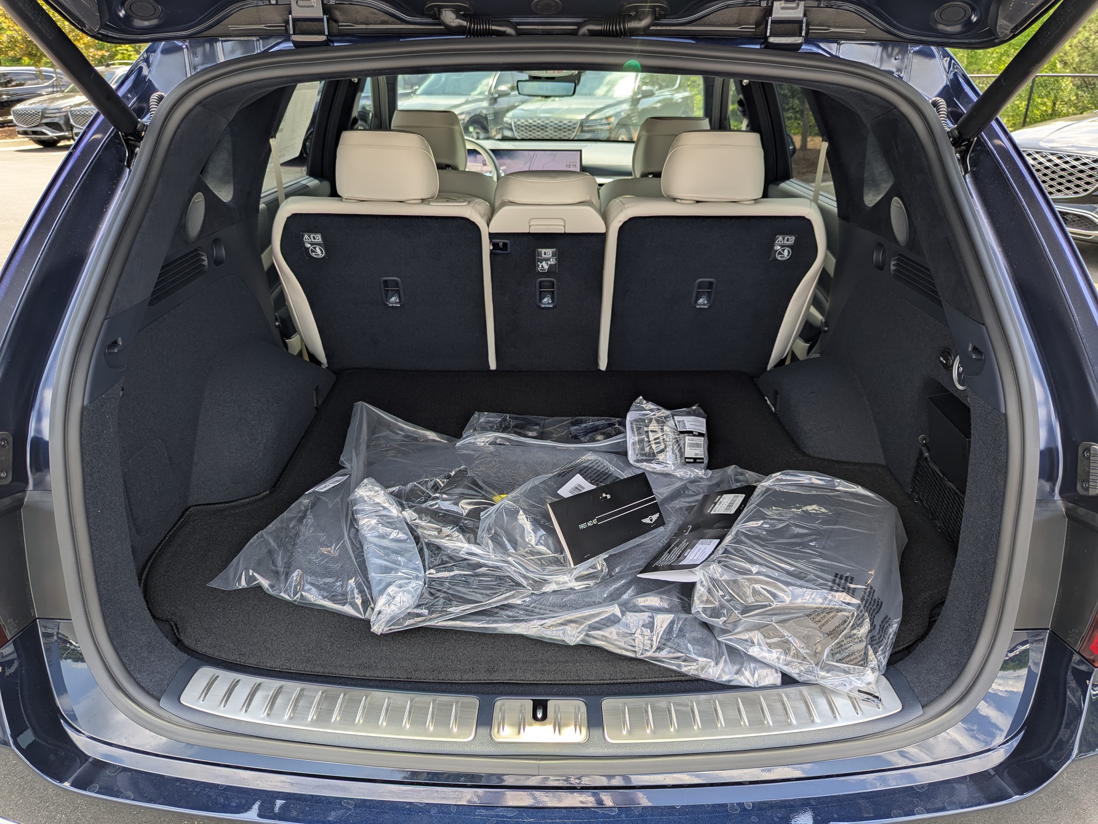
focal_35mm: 24
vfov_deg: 56.8
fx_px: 761
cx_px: 549
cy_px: 412
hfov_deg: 71.6
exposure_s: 1/358
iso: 36
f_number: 1.85
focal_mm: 6.81
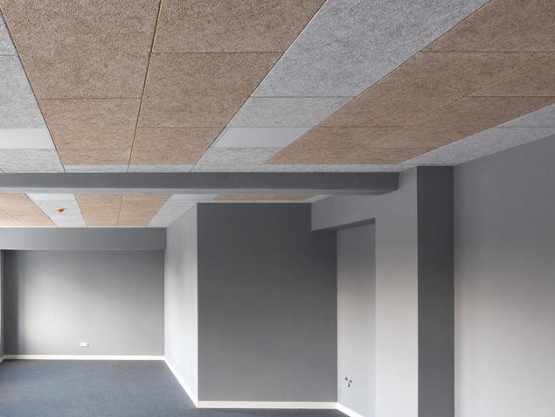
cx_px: 83
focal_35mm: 31
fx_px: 497
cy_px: 246
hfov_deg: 53.0
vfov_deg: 45.3
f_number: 18
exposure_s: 1/1.3
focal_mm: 16
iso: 320
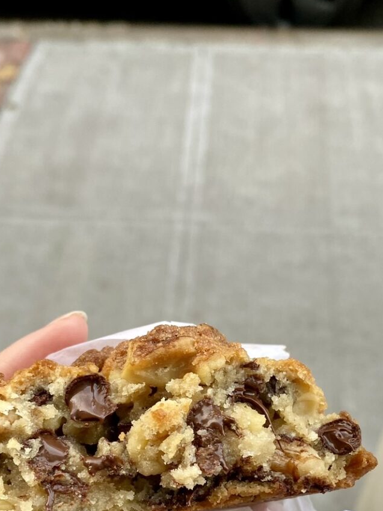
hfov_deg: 30.8
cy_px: 454
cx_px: 164
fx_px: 694
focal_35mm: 47
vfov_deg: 37.9
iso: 80
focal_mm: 4.25
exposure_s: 1/122
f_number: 1.8
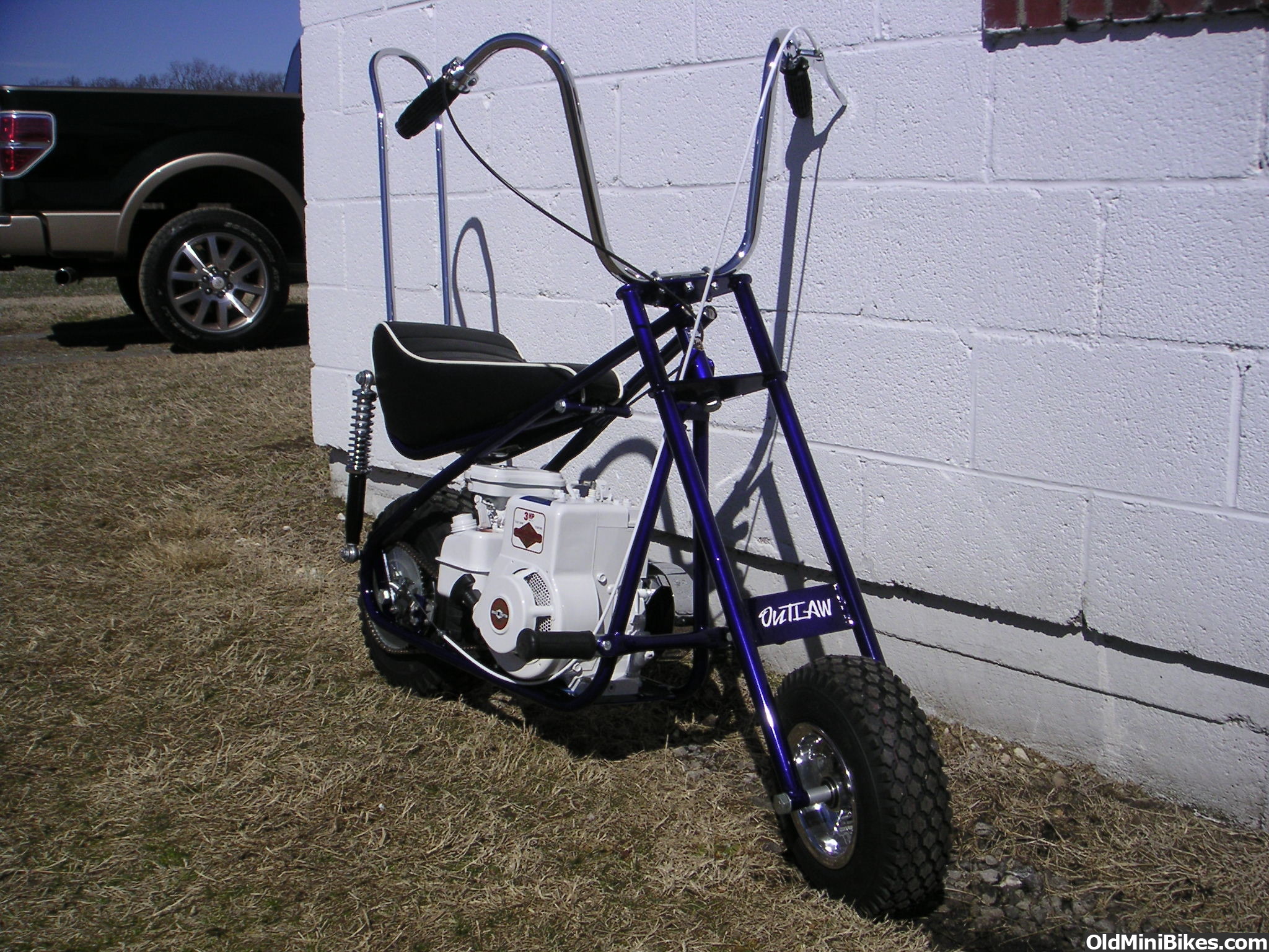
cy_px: 476
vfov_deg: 37.7
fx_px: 1393
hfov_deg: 49.0
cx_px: 634
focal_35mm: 38
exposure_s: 1/500
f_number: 6.7
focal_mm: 6
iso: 50
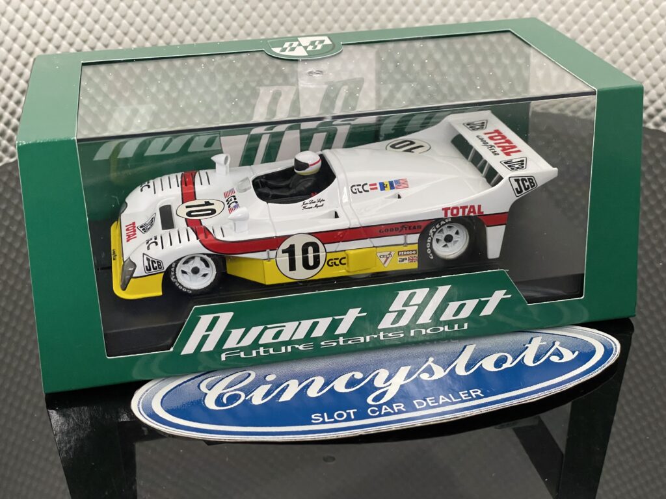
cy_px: 250
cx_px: 333
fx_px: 1000
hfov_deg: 36.8
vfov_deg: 28.0
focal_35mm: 52
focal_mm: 6
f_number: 2
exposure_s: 1/40
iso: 640
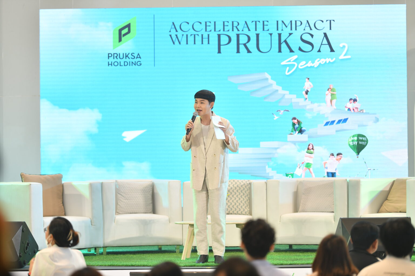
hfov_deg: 14.7
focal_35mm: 140
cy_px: 138
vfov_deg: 9.8
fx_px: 1614
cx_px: 208
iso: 320
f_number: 2.8
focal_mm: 140
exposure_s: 1/200
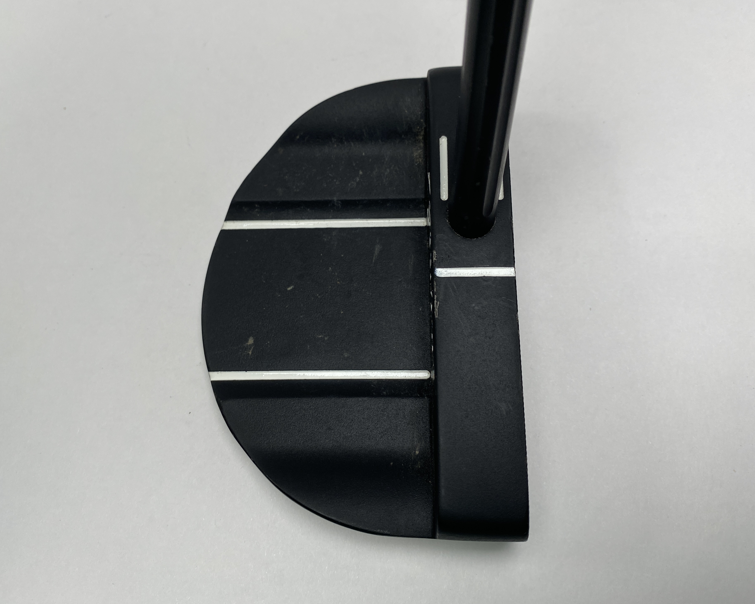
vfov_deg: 51.5
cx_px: 383
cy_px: 299
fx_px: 626
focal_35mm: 28
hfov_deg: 62.2
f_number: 1.8
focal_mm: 4.25
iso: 32
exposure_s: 1/227
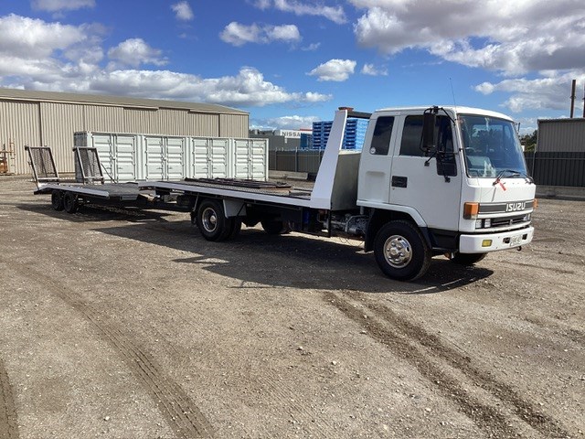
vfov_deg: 45.4
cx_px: 292
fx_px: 524
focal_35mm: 31
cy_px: 220
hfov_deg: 58.4
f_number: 2.4
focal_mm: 3.3
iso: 25
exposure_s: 1/1538
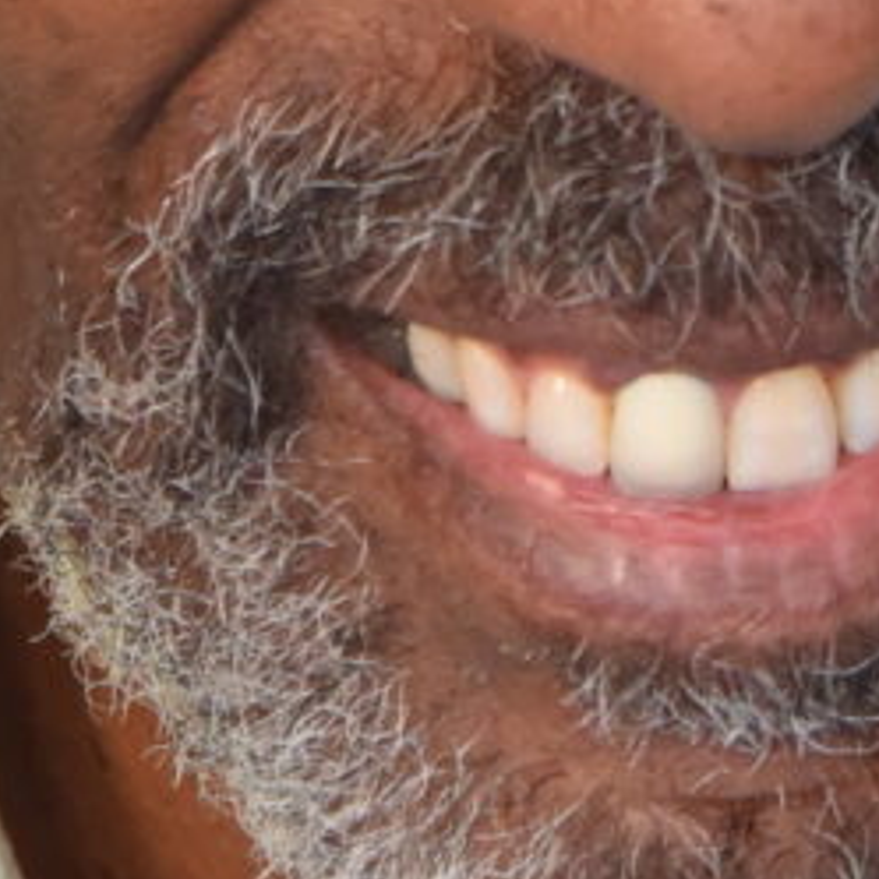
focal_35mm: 960
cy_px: 39
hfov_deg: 1.8
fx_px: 27580
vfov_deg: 1.8
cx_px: 634
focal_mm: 110
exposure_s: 1/125
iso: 1000
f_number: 5.6
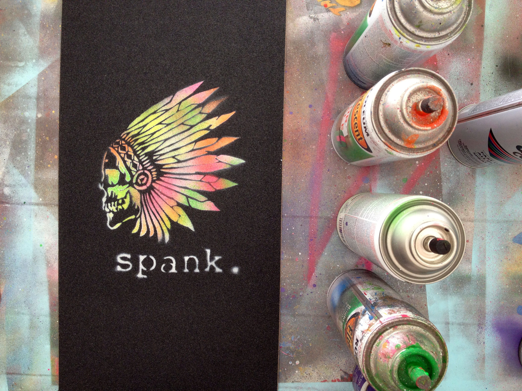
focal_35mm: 35
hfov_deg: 52.6
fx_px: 528
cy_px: 196
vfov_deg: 40.7
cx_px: 261
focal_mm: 4.28
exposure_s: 1/60
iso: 80
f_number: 2.4
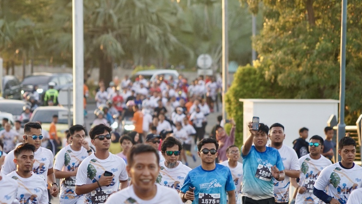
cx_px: 140
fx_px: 3677
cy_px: 165
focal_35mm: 383
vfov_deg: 3.2
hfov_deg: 5.6
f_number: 6.3
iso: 800
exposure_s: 1/160
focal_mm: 230
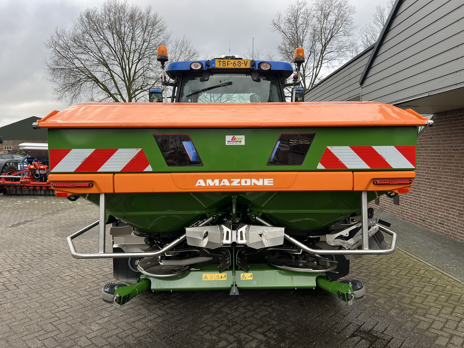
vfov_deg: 53.1
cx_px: 232
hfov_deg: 67.3
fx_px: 349
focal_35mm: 26
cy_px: 174
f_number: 1.5
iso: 50
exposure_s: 1/670
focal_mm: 5.7
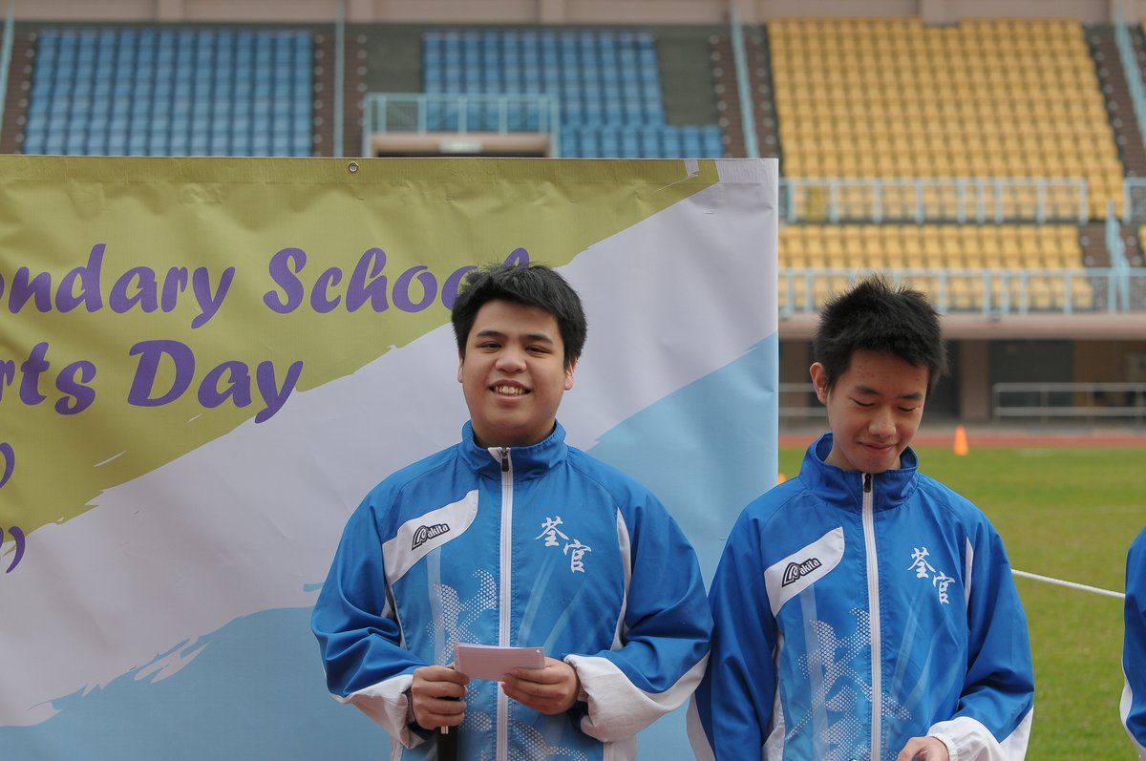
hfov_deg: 16.1
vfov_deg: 10.7
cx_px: 573
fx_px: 4054
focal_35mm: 128
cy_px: 380
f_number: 5.6
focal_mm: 85
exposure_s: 1/160
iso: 320
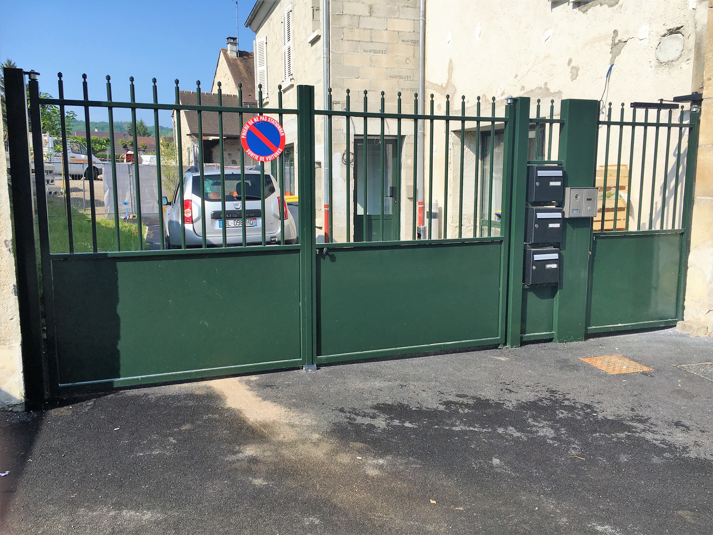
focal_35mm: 29
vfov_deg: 48.2
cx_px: 356
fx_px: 597
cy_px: 268
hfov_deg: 61.7
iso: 25
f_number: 2.2
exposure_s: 1/1603
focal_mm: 4.15
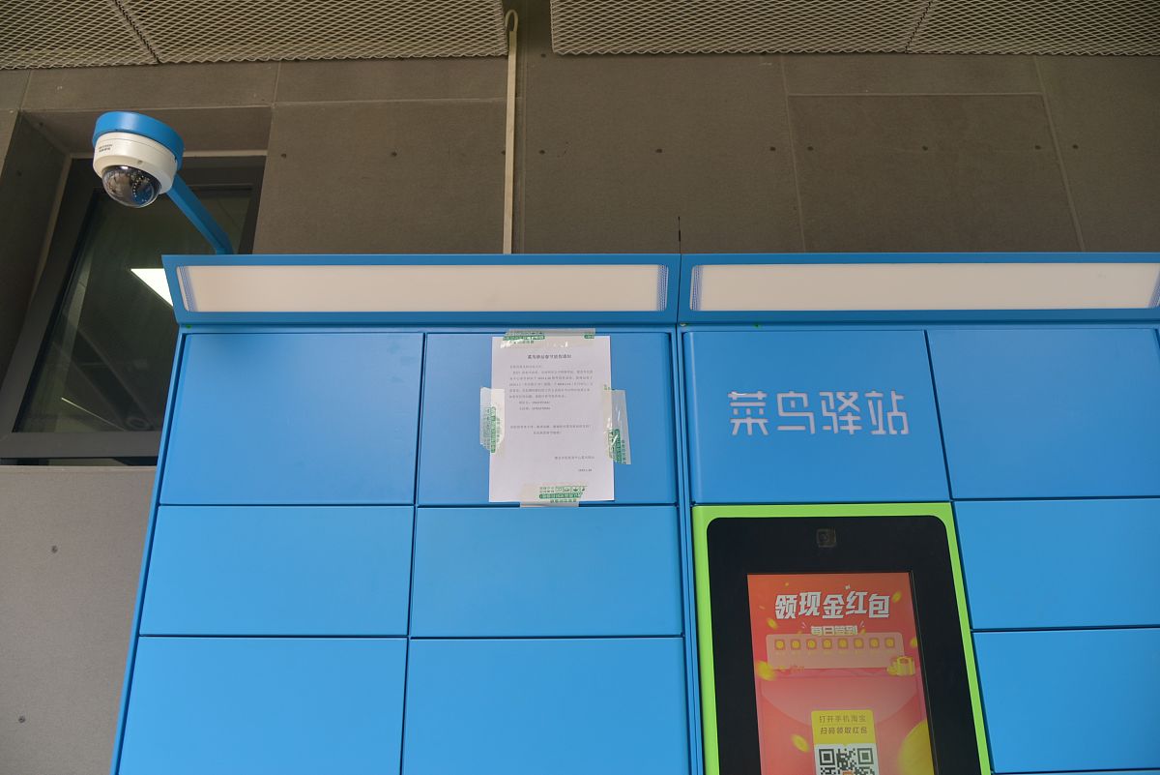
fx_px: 774
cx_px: 580
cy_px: 388
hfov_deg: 73.7
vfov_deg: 53.2
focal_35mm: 24
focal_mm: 24
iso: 200
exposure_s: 1/80
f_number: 4.5
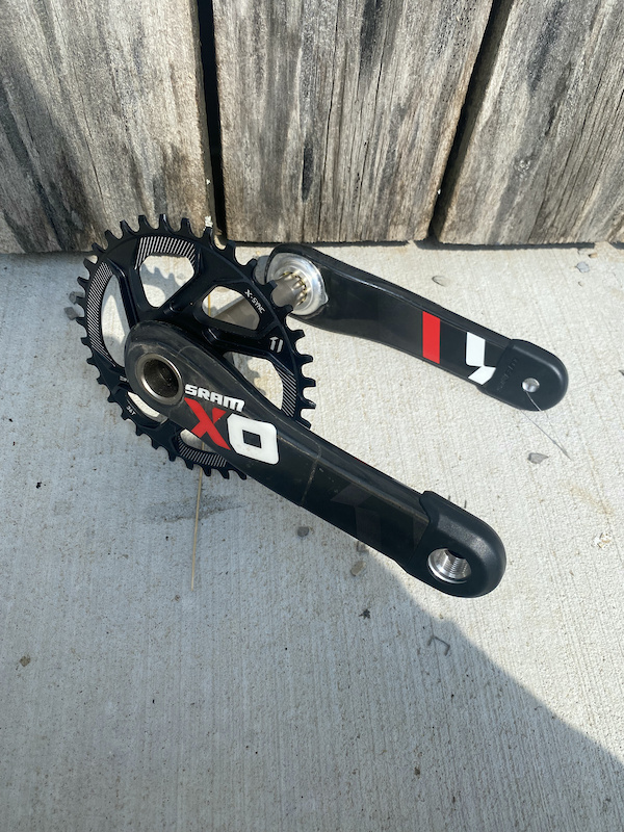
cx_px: 312
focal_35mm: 26
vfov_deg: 67.3
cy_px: 416
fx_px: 625
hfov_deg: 53.1
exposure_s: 1/2688
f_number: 1.8
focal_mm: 4.25
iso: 32
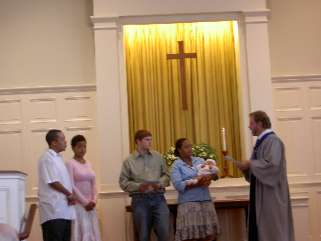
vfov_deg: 17.6
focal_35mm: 84
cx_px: 160
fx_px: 779
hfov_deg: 23.3
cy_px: 120
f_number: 4.1
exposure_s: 1/8
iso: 50
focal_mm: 17.4
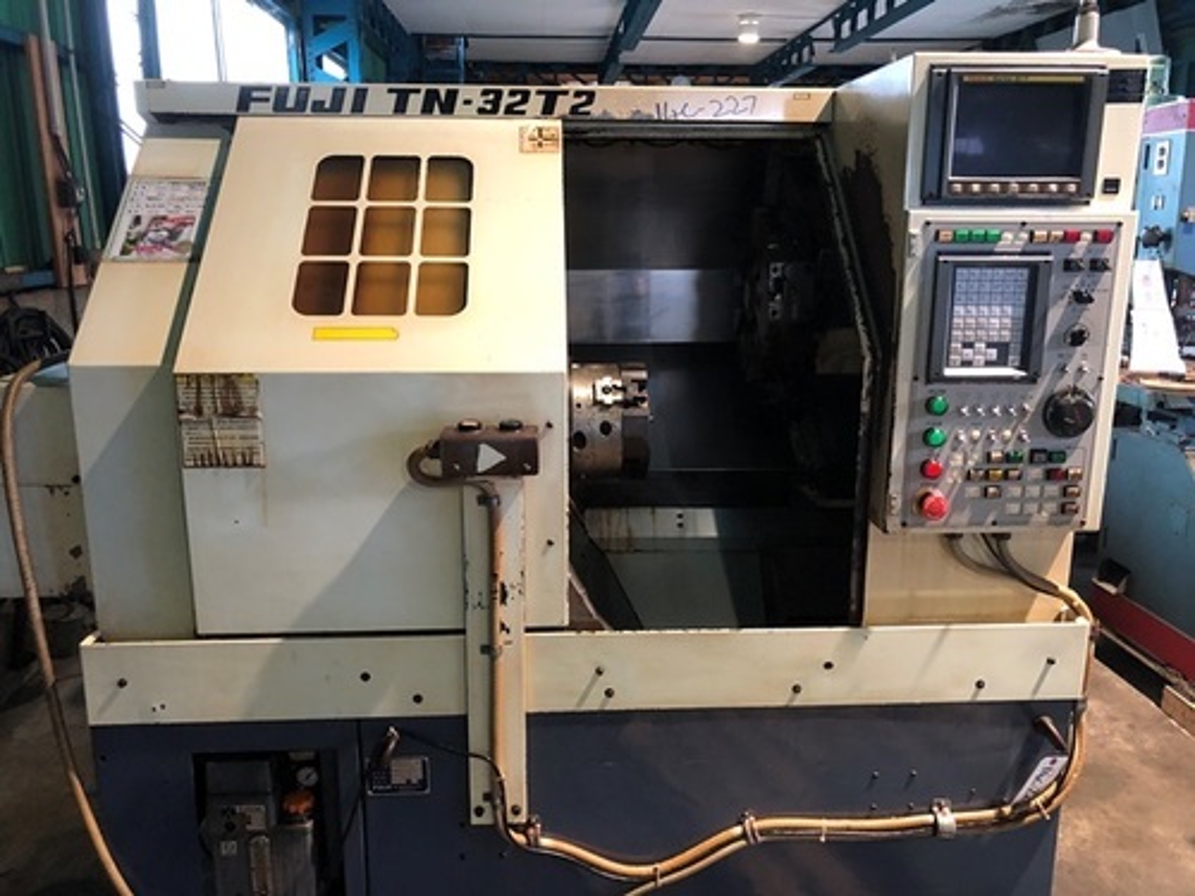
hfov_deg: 63.4
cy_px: 448
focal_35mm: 28
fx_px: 967
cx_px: 598
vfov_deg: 49.7
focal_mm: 4
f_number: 1.8
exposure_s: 1/7
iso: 100
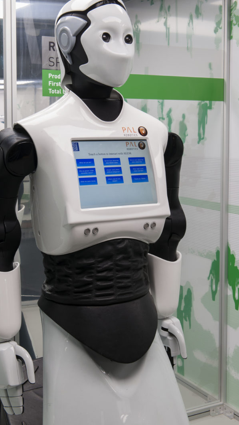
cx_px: 112
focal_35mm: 51
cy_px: 204
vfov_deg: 40.6
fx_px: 575
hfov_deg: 23.5
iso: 320
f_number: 14
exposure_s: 1/4
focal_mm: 45
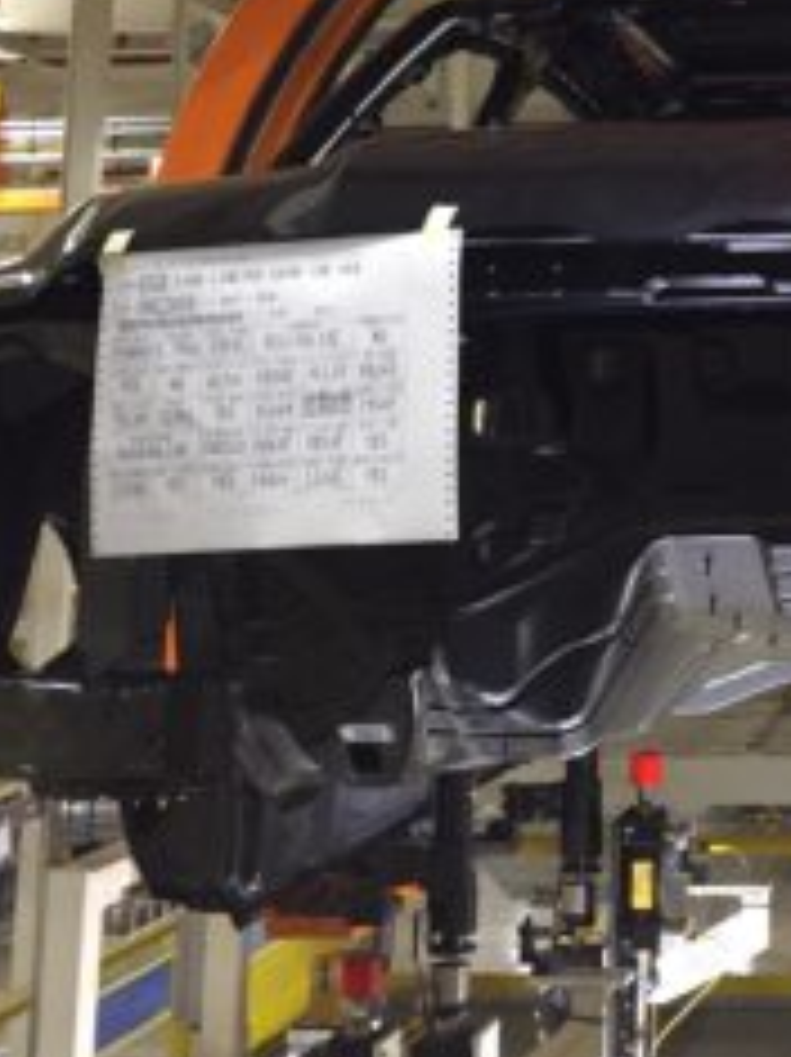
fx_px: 2409
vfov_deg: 23.4
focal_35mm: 79
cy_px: -63
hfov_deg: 18.0
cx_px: 854
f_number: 2.2
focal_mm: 4.15
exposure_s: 1/30
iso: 100
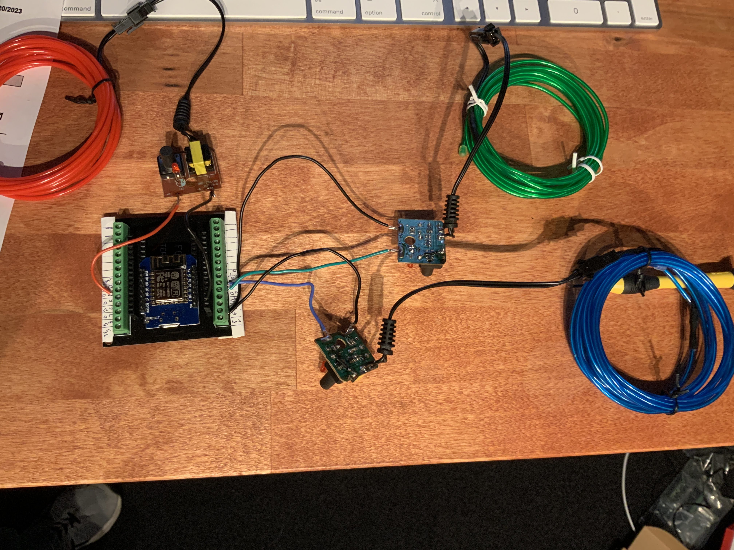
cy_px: 275
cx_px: 367
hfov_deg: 61.7
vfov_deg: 48.2
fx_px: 615
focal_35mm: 29
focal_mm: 3
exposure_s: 1/60
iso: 160
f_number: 1.8
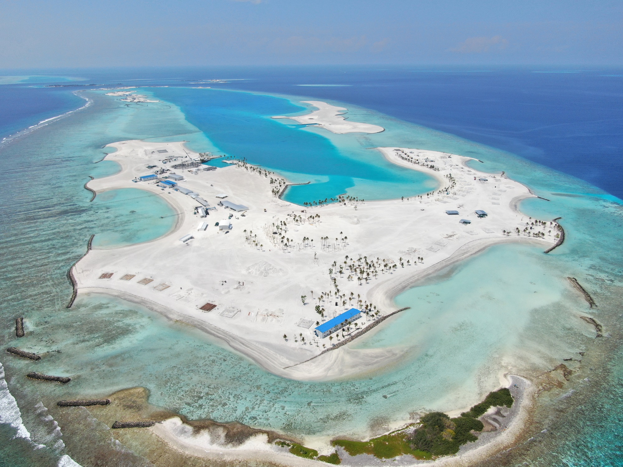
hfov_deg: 71.6
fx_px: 432
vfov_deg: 56.8
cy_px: 234
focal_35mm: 24
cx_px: 312
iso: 110
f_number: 2.8
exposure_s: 1/2000
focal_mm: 4.39
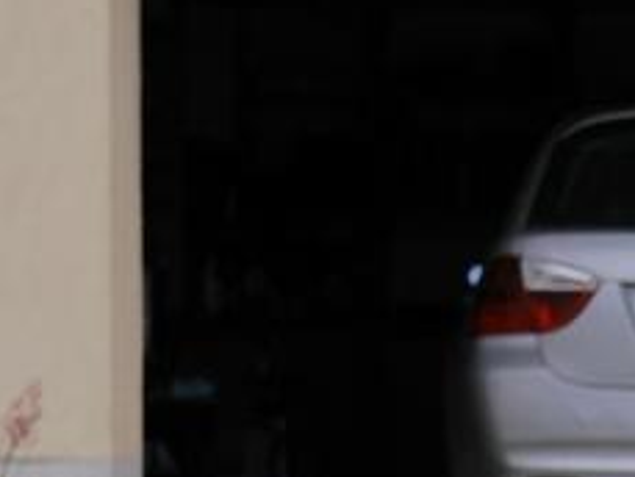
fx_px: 5121
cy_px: 807
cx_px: 1373
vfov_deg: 5.3
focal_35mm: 279
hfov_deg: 6.8
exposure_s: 1/1300
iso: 160
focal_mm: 20
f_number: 3.2
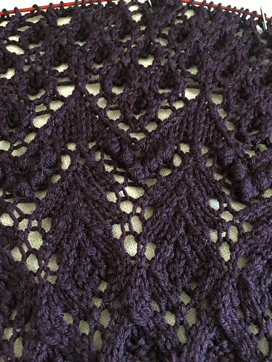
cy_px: 181
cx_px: 136
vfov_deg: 61.7
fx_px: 304
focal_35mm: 29
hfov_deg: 48.2
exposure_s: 1/15
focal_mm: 4.15
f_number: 2.2
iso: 500
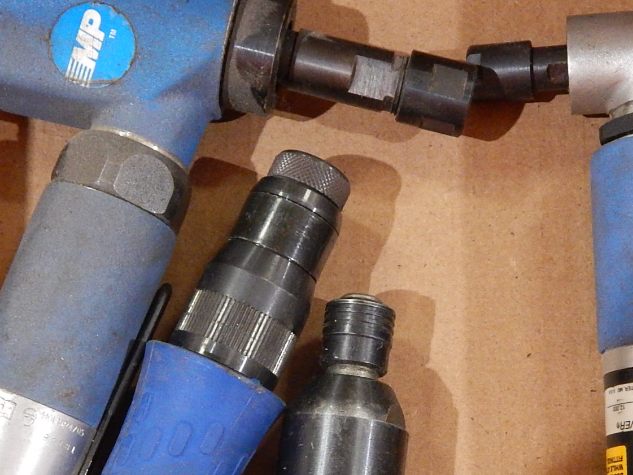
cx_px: 344
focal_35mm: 77
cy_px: 415
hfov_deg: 25.3
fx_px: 1408
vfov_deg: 18.9
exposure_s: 1/10
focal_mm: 6.8
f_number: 3.4
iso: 200
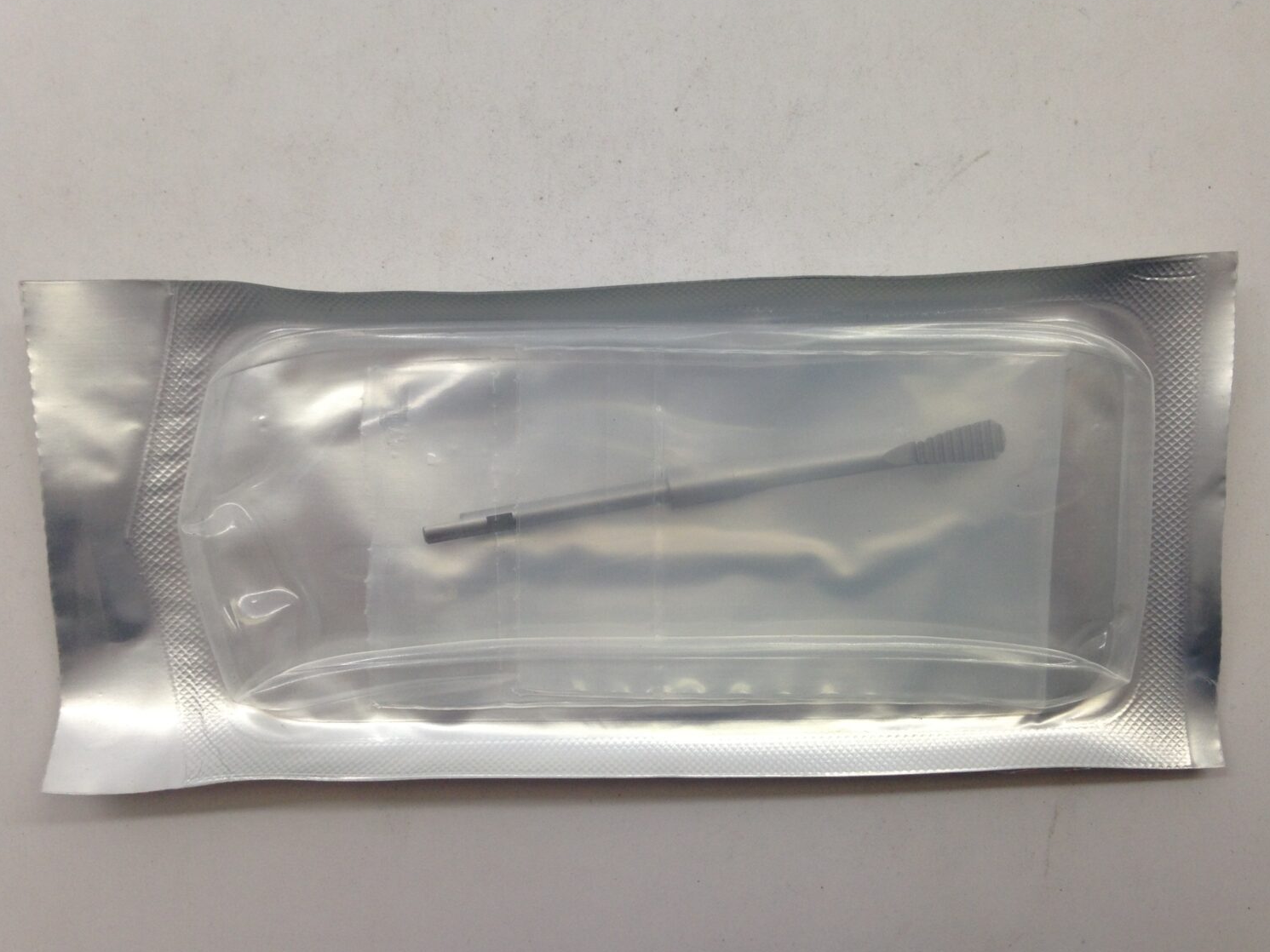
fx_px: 1247
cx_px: 637
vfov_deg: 41.8
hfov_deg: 54.0
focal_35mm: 34
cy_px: 478
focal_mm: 4.12
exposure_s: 1/60
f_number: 2.4
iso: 64
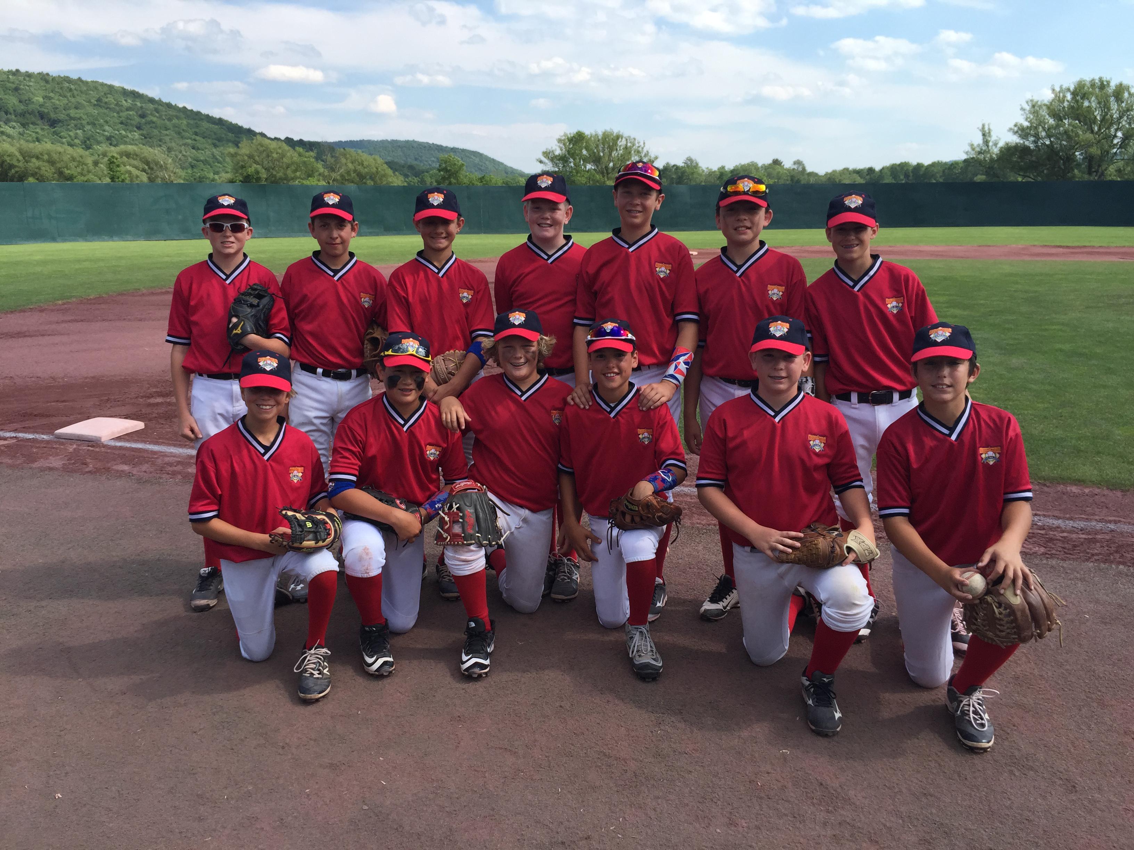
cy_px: 425
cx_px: 567
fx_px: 950
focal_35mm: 29
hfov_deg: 61.7
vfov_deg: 48.2
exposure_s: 1/1199
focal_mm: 4.15
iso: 32
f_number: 2.2
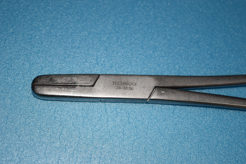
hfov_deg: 27.0
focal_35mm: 75
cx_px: 123
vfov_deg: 18.2
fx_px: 512
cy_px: 82
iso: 200
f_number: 5.6
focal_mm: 50
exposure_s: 1/60
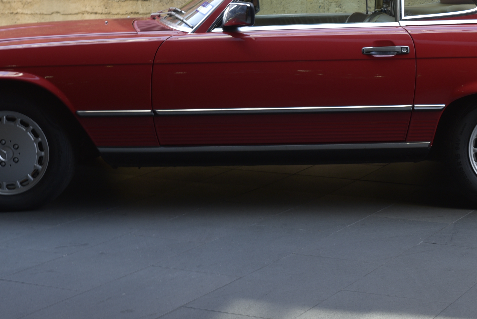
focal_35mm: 78
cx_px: 301
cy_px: 88
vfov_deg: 17.4
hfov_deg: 25.9
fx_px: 1034
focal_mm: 35
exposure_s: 1/80
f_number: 4.5
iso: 125
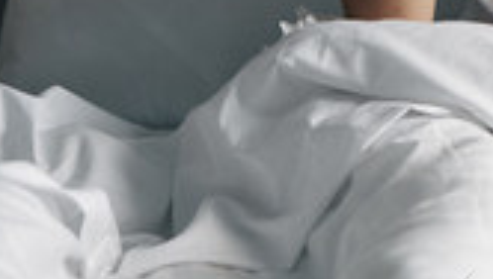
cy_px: -172
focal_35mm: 130
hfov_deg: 15.8
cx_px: 594
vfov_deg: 9.1
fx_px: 1702
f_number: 2.2
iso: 1100
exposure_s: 1/125
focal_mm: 35
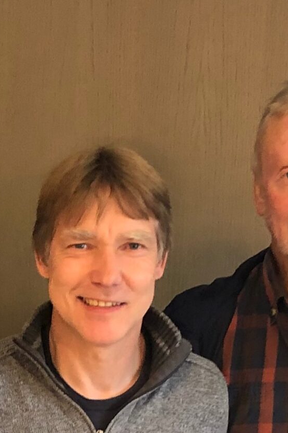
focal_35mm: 123
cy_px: 648
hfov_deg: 11.0
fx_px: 1477
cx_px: -43
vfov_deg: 15.4
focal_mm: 3.99
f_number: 1.8
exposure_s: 1/17
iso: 80
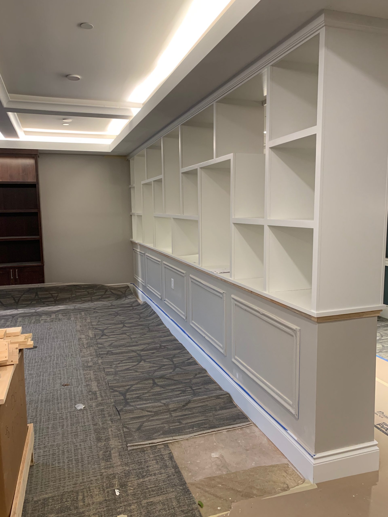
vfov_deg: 67.3
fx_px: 389
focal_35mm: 26
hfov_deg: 53.1
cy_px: 258
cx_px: 194
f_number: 1.8
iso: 160
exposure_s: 1/60
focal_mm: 4.25
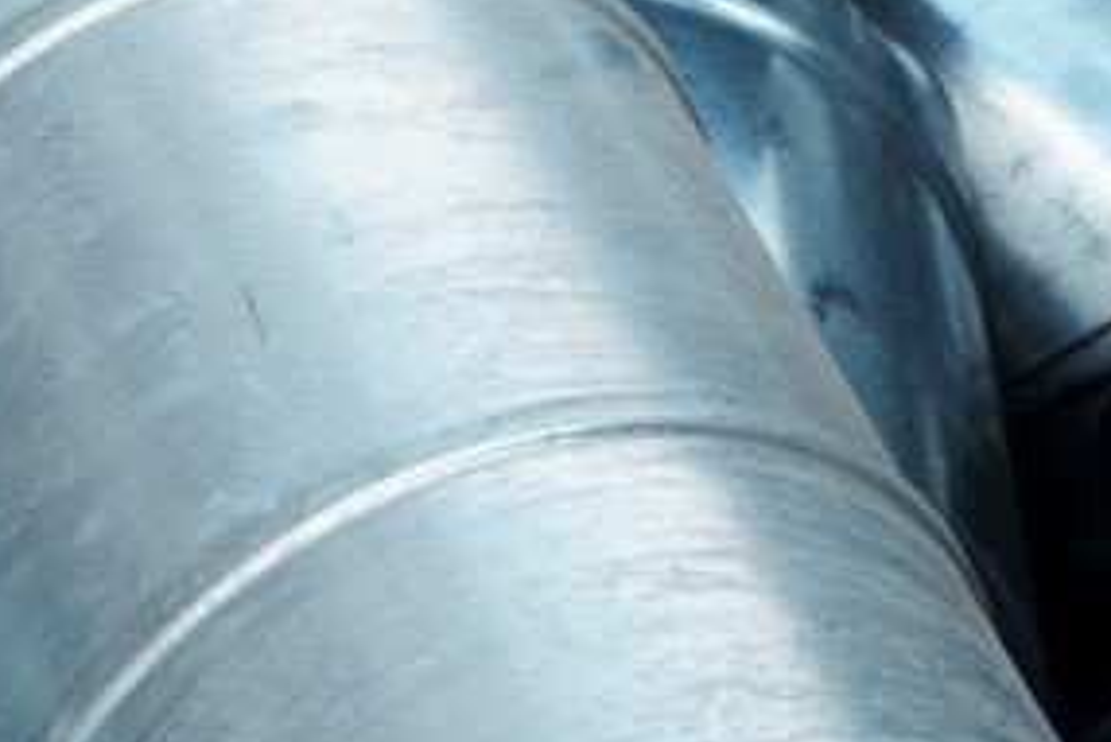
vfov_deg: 3.8
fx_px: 11177
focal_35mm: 362
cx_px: -1356
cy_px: -641
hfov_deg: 5.5
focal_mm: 35.8
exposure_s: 1/180
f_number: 8
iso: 200
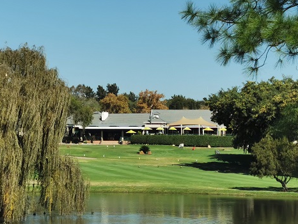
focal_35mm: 127
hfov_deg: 15.5
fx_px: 1094
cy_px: 143
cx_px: 167
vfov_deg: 11.7
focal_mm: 5.56
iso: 50
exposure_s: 1/5181
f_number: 1.6
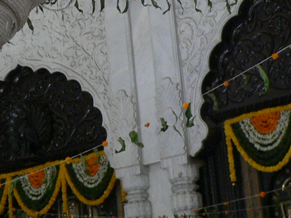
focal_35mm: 123
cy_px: -74
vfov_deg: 11.7
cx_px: -68
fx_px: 1034
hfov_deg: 15.4
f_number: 2.8
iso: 200
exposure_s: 1/60
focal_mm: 6
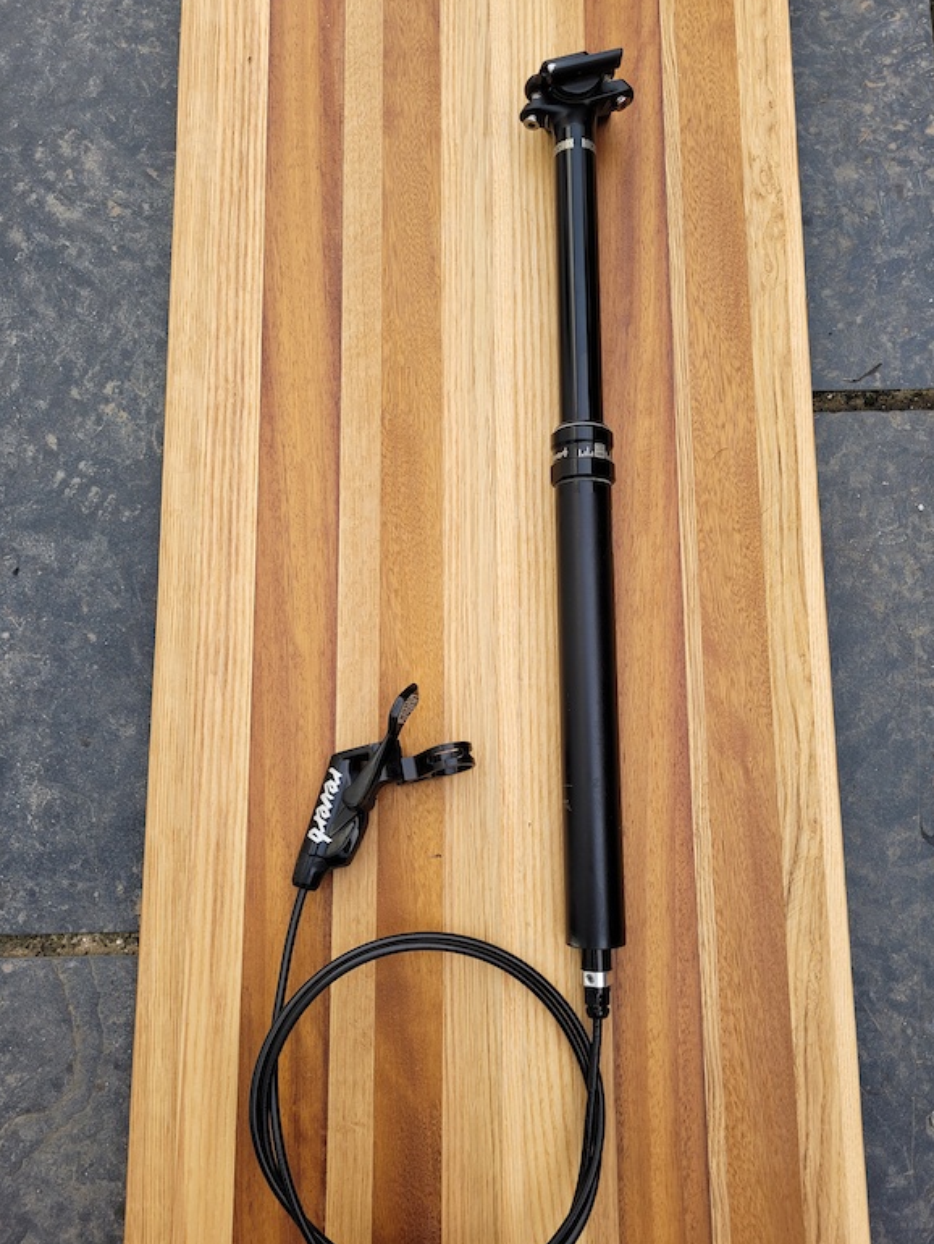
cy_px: 609
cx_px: 469
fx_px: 971
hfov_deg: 51.4
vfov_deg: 65.3
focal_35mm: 27
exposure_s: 1/285
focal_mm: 5.4
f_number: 1.8
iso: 40
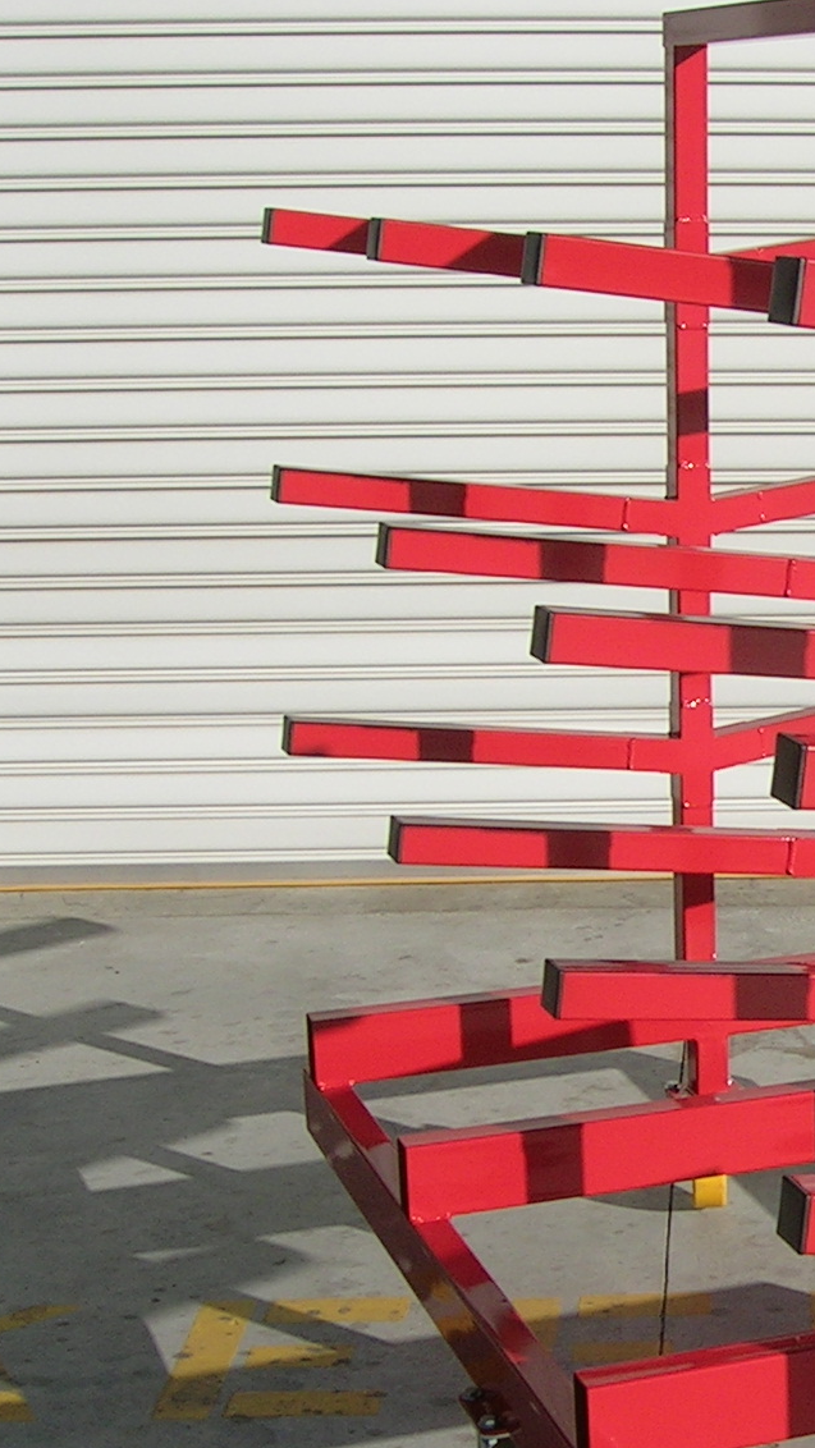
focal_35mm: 69
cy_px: 867
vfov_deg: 30.5
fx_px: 2650
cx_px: 1089
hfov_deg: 16.4
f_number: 4.8
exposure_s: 1/419
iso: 50
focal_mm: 5.4
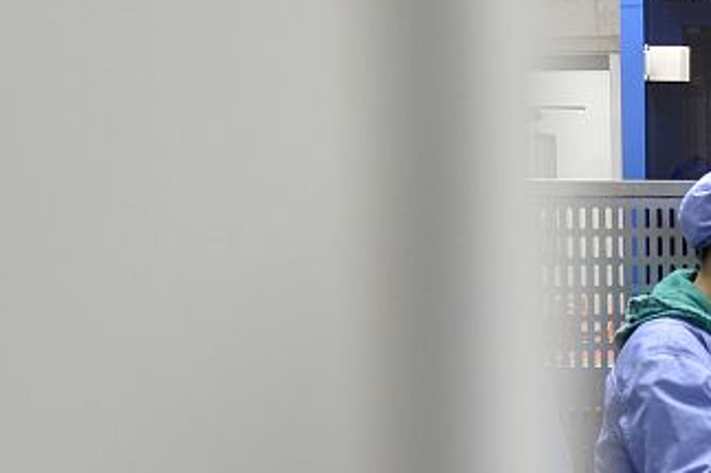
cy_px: 336
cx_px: 911
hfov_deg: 23.2
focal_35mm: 78
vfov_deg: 17.4
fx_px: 1540
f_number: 2.8
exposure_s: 1/250
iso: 1600
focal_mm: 21
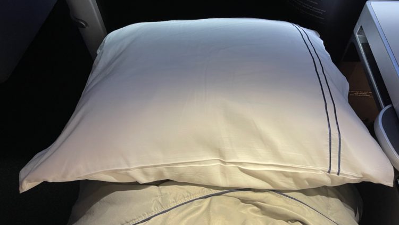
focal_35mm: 29
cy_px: 74
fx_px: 307
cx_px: 204
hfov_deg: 66.1
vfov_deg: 39.7
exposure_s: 1/60
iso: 320
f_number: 1.6
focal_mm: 5.1
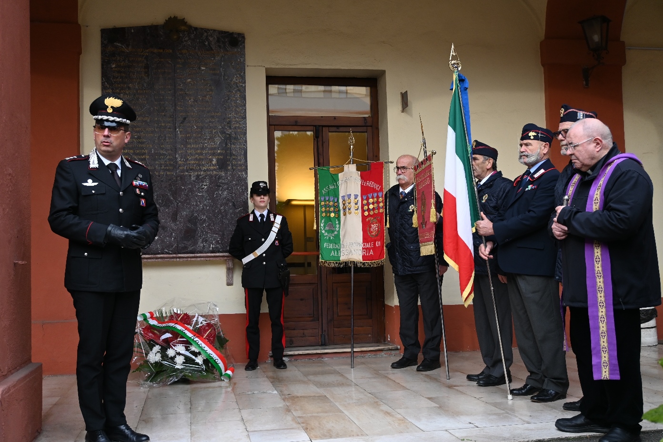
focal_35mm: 38
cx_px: 332
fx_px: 691
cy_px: 221
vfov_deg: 35.5
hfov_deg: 51.3
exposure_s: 1/250
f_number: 4.2
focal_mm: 25
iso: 320
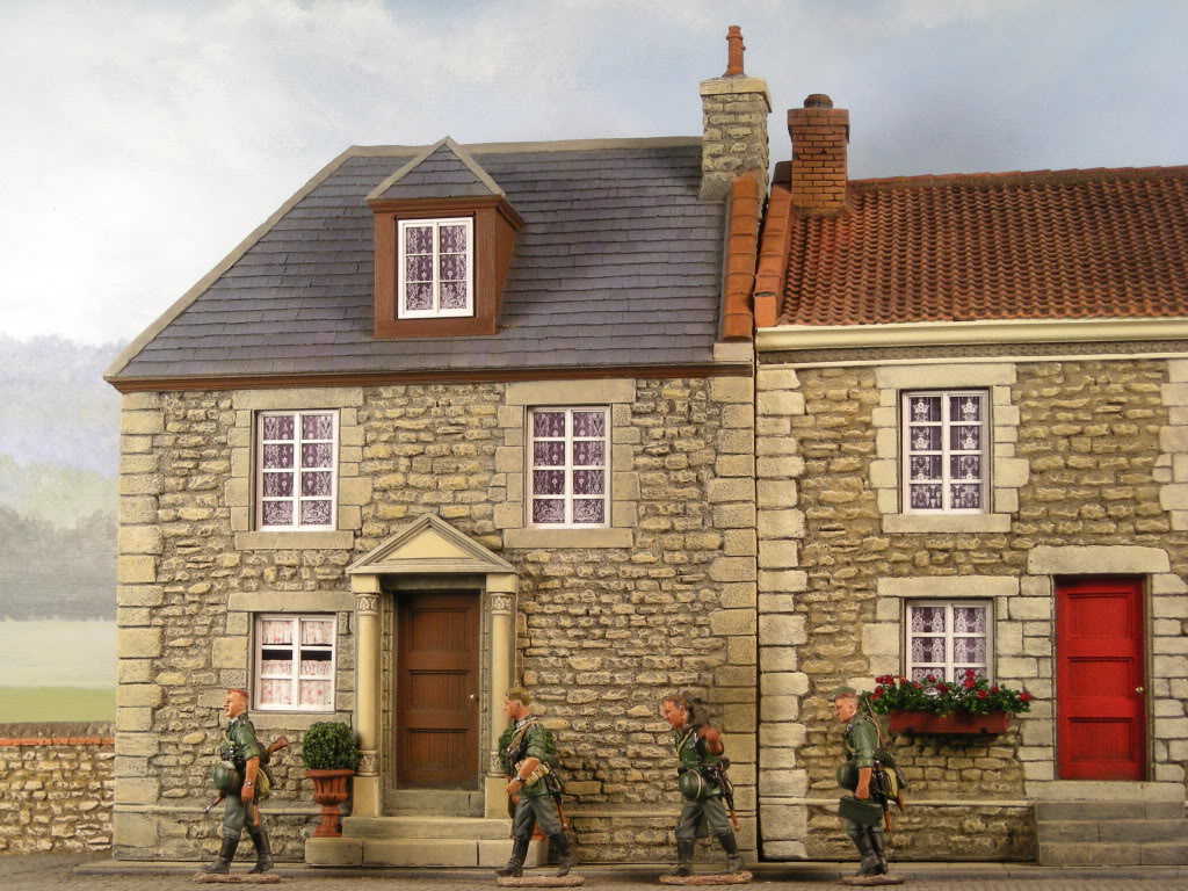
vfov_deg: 19.4
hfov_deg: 25.7
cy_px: 446
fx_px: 2608
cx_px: 594
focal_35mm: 76
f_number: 3.9
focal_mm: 12.3
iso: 157
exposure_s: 1/54.1
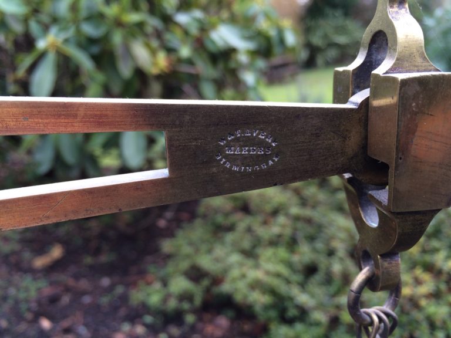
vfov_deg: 48.2
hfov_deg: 61.7
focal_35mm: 29
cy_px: 169
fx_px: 378
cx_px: 226
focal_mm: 4.15
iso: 40
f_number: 2.2
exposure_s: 1/60
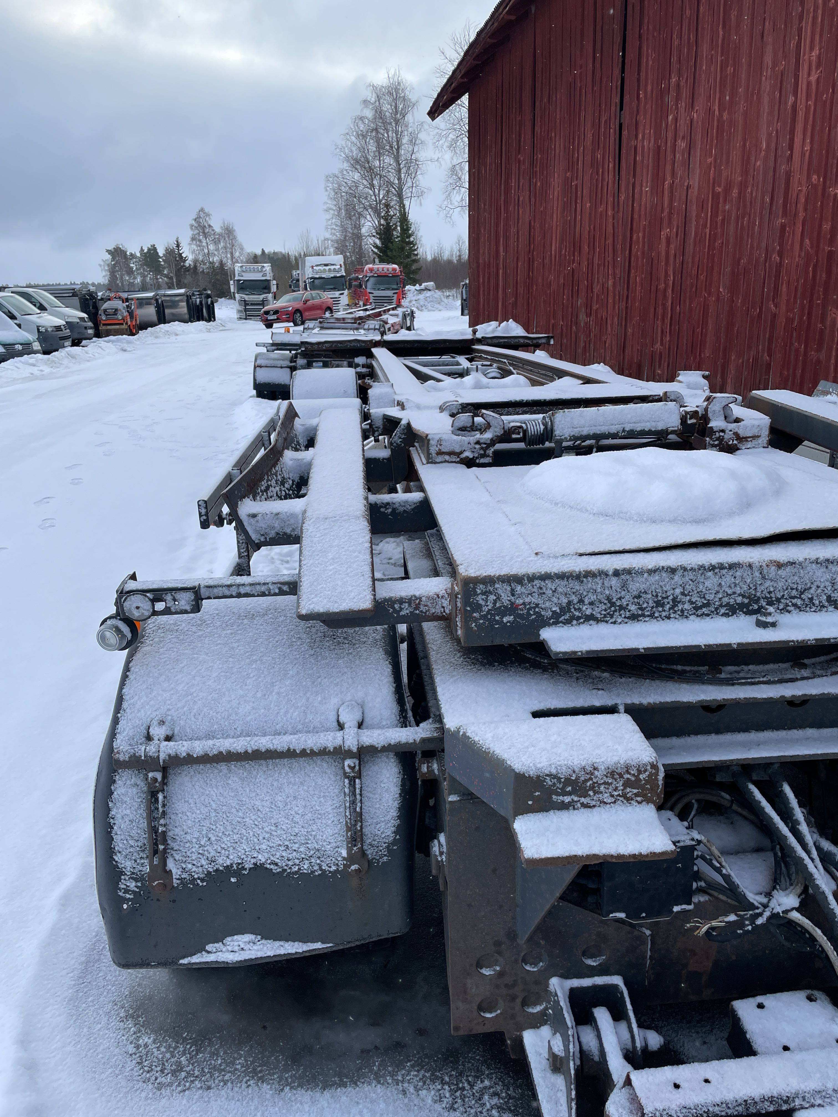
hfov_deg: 53.1
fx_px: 839
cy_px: 558
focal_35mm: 26
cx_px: 419
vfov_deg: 67.3
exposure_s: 1/1335
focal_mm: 4.2
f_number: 1.6
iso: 50
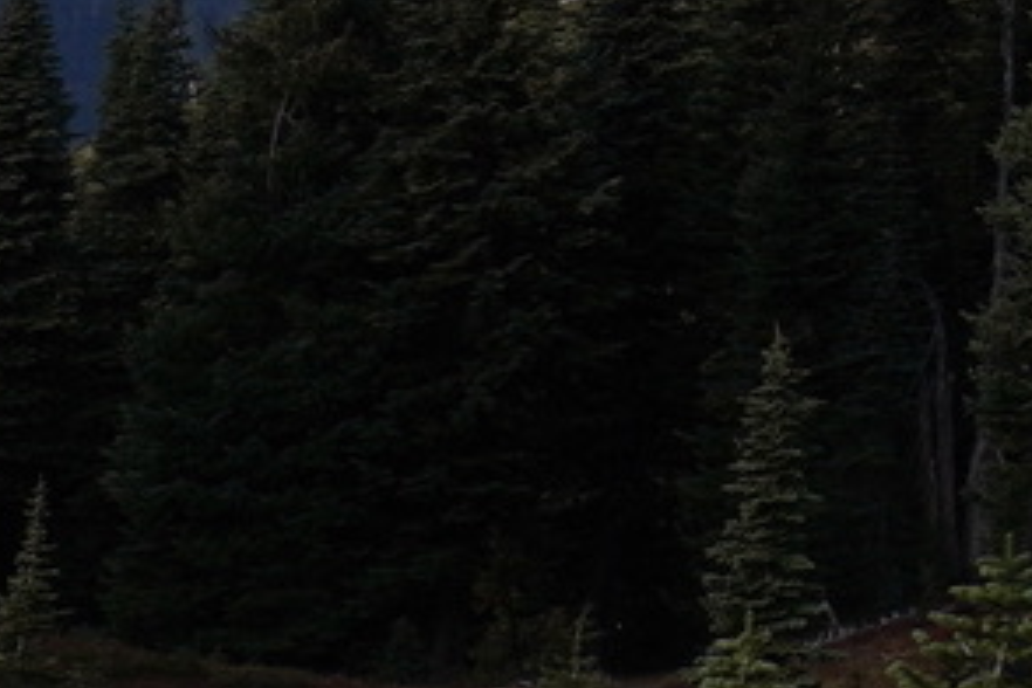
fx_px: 10460
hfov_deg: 5.2
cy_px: -1209
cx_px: 3431
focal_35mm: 365
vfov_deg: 3.7
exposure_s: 1/640
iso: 100
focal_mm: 31
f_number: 5.6
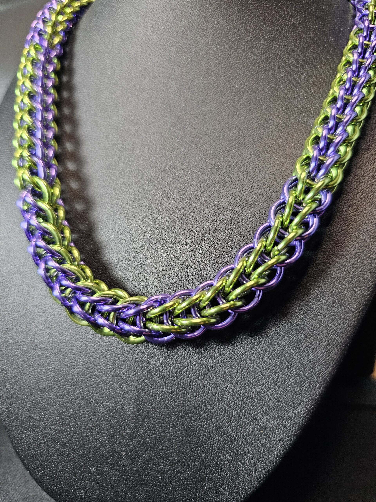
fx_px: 333
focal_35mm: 23
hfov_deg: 58.9
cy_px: 251
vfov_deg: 73.9
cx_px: 188
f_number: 1.7
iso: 320
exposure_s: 1/120
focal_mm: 6.3
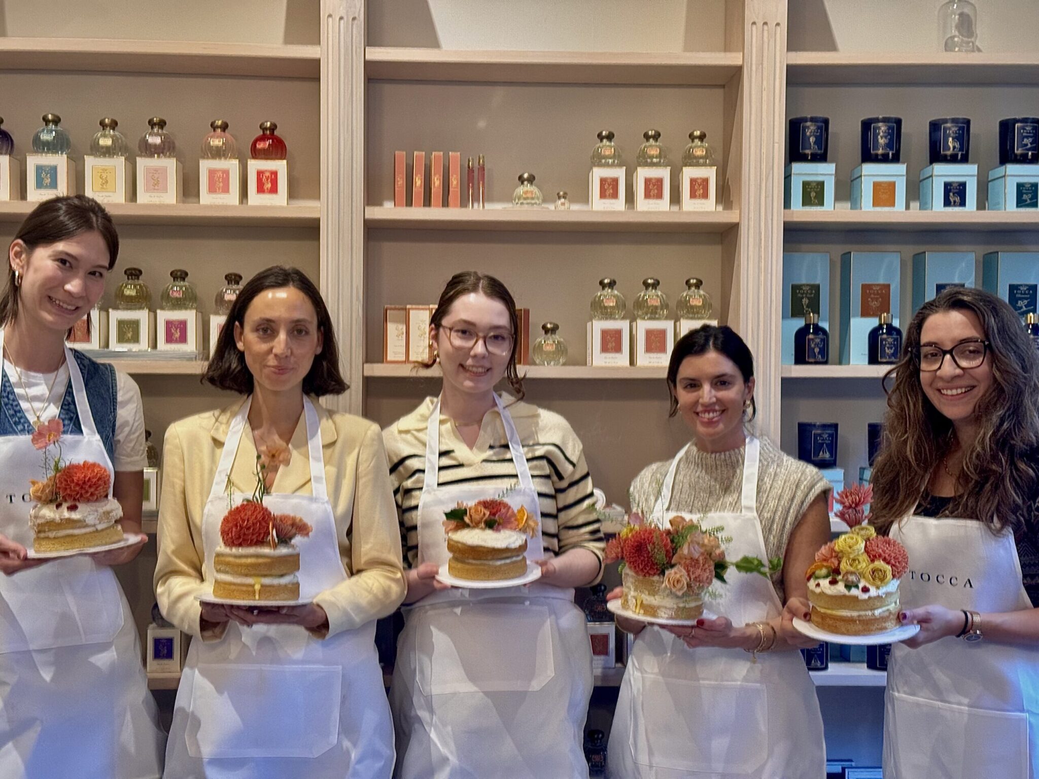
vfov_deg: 30.3
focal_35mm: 48
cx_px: 520
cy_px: 390
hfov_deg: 39.7
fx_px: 1441
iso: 160
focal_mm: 6.76
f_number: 1.78
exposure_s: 1/60
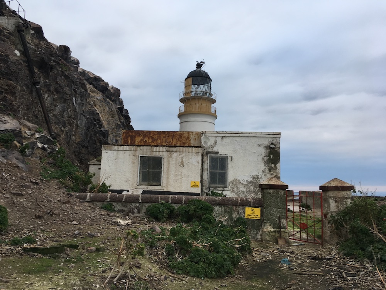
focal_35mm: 29
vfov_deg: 48.2
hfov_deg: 61.7
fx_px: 323
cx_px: 193
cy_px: 145
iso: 32
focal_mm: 4.15
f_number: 2.2
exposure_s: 1/100
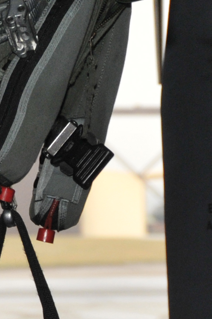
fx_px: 3184
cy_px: -14
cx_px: 61
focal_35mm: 360
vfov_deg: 5.7
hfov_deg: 3.8
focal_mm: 75
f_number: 7.1
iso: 500
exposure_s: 1/80
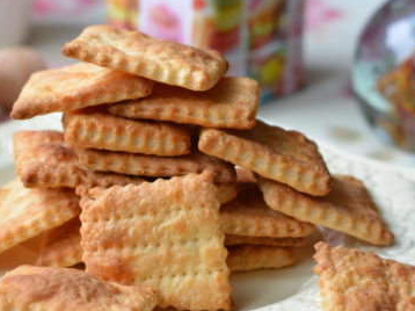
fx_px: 1546
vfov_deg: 11.5
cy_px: 161
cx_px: 144
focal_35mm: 129
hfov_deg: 15.3
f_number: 4
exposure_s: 1/60
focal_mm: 50
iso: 800
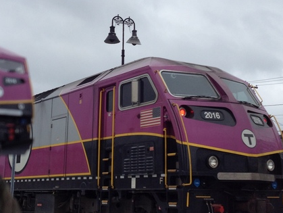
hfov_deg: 27.3
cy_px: 77
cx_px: 120
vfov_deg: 20.7
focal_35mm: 71
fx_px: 581
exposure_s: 1/255
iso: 50
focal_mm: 4.28
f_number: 2.4
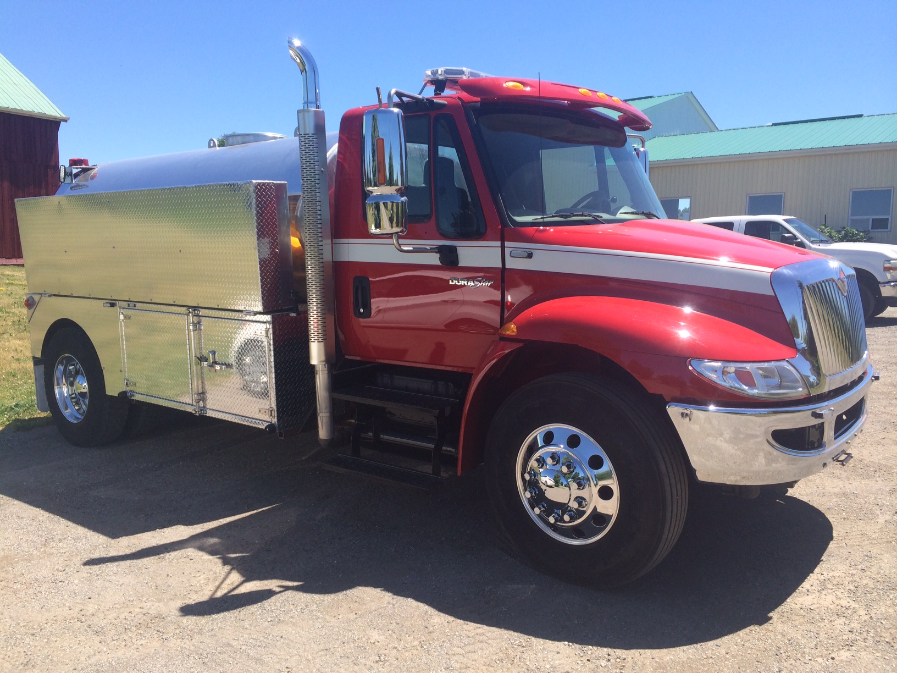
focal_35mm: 30
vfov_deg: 46.8
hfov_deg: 60.0
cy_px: 336
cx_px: 448
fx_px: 777
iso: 32
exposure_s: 1/1244
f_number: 2.2
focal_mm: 4.12
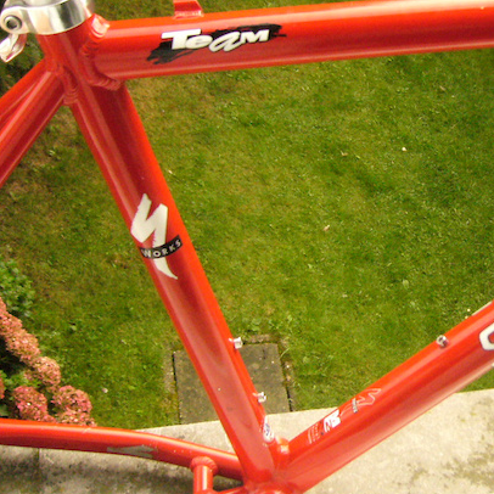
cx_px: 470
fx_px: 985
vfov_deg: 28.0
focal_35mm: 61
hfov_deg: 26.9
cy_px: 167
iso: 400
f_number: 2.8
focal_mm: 5.8
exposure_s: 1/400
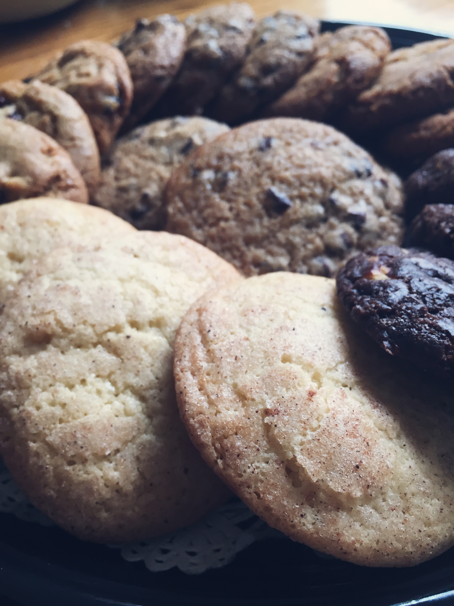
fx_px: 507
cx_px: 227
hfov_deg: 48.2
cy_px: 303
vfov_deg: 61.7
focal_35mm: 29
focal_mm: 4.15
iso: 32
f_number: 2.2
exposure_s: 1/30
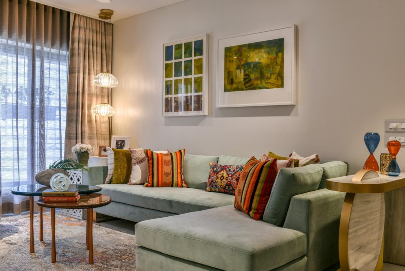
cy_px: 136
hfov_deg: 54.4
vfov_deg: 37.9
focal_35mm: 35
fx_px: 394
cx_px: 202
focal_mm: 35
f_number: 9
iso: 31
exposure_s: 1/1.67
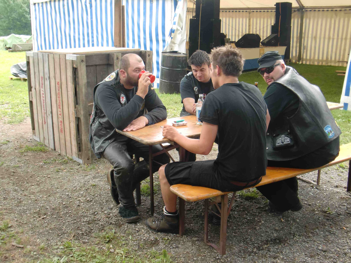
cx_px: 176
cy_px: 132
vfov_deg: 37.7
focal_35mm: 38
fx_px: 385
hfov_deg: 49.0
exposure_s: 1/60
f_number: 3.9
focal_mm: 6.66
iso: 64
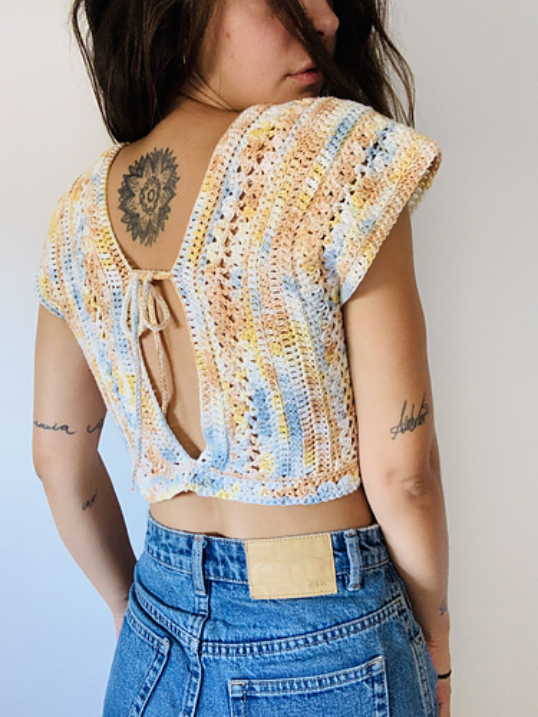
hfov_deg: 44.2
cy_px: 358
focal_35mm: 32
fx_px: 663
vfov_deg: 56.8
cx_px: 269
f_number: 2.2
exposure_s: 1/55
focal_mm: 2.87
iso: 320
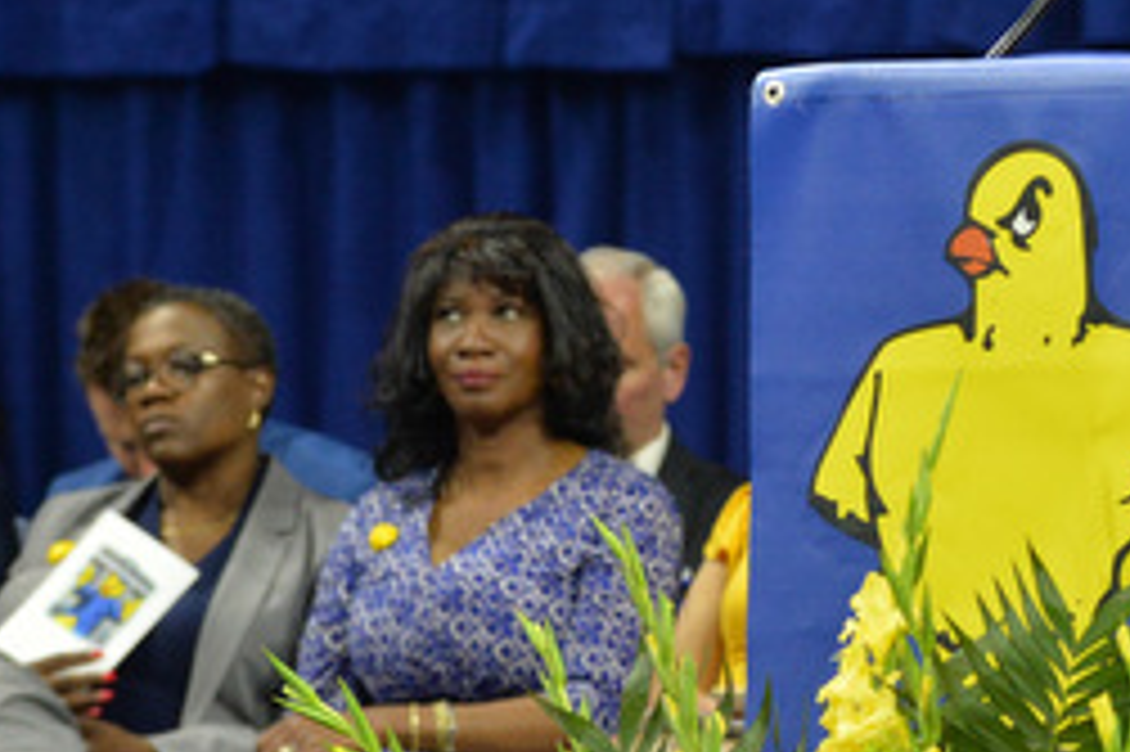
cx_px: 1265
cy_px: 227
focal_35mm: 611
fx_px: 19165
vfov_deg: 2.2
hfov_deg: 3.4
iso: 3200
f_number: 7.1
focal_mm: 200
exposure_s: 1/320
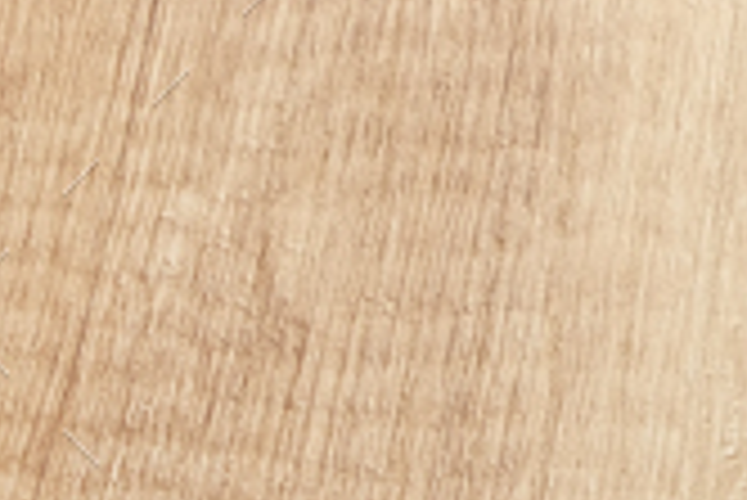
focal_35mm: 295
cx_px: 1274
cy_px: -155
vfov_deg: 4.6
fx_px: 6126
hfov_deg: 6.8
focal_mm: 55
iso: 500
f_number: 14
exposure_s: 1/100
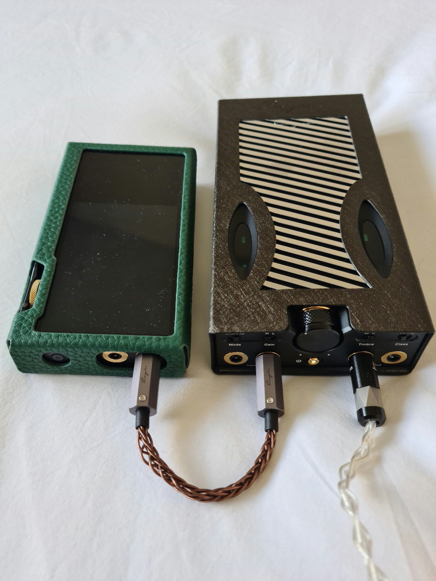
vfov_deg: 65.3
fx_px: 453
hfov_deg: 51.4
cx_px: 218
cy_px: 290
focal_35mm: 27
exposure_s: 1/50
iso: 125
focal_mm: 5.9
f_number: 2
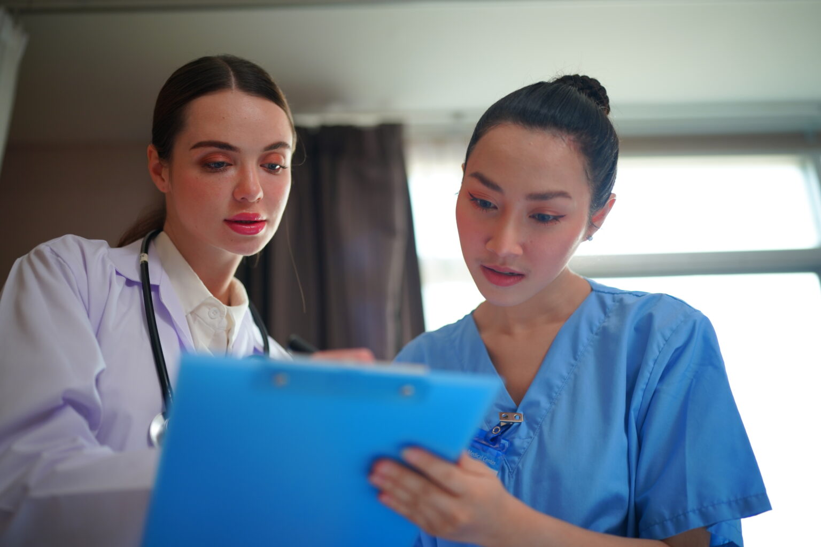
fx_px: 798
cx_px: 410
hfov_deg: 54.4
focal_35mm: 35
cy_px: 274
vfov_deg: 37.9
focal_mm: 35
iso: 250
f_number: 1.4
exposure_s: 1/125
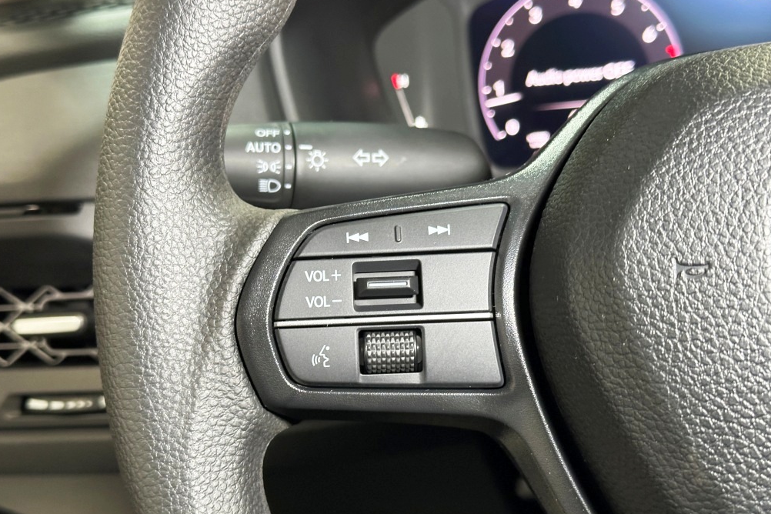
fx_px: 1092
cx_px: 386
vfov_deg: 26.5
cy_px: 290
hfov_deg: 38.9
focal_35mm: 51
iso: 400
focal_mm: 6.86
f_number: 1.78
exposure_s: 1/30
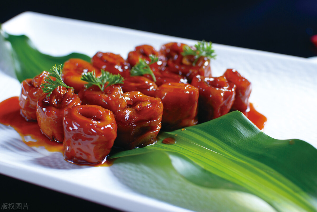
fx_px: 463
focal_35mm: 52
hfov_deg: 37.8
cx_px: 158
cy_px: 106
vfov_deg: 25.8
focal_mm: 35
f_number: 3.2
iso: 100
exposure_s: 1/80
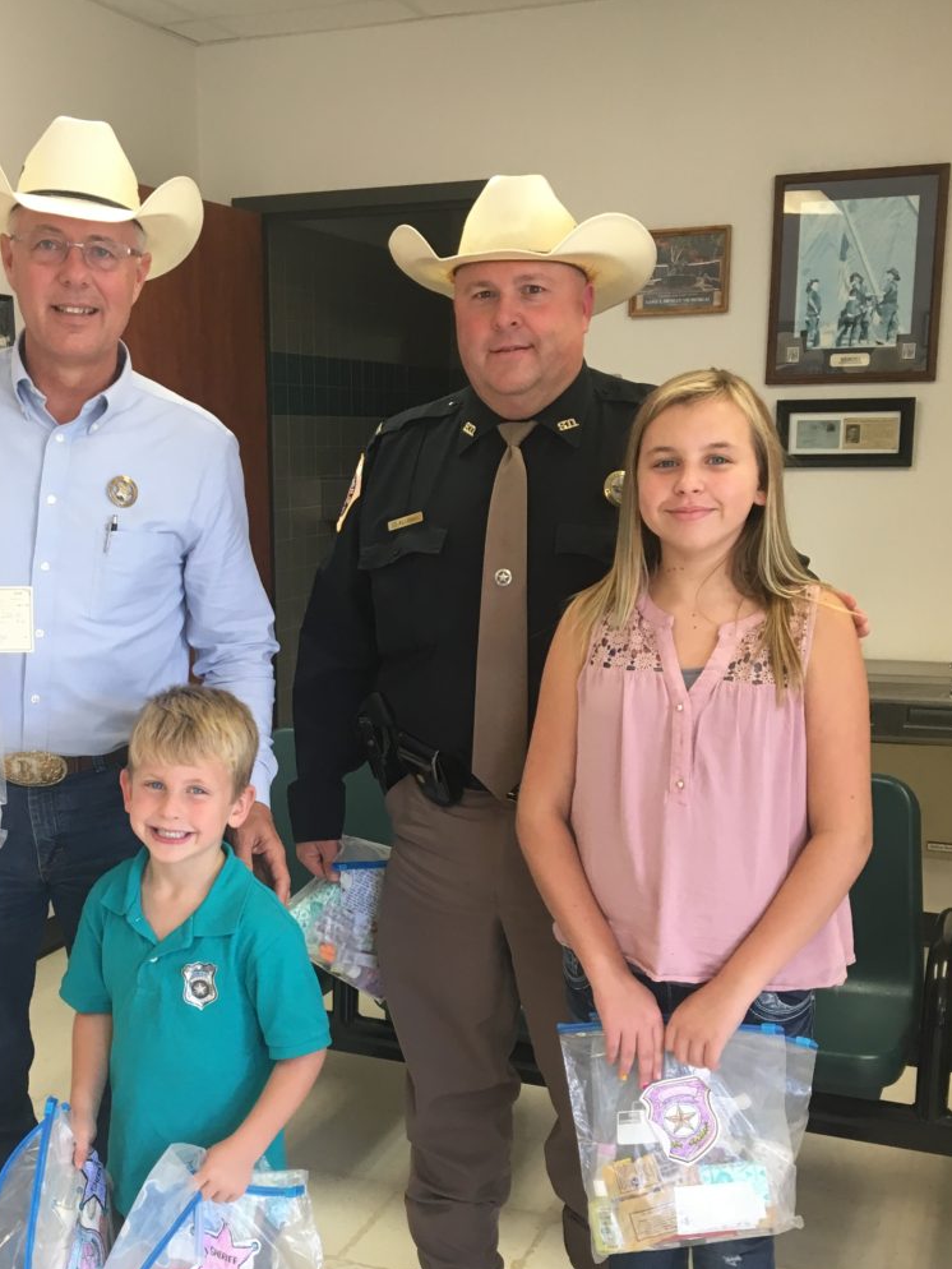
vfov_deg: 44.5
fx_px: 1539
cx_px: 373
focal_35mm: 42
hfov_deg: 34.2
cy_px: 772
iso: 32
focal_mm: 4.15
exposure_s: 1/30
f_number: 2.2
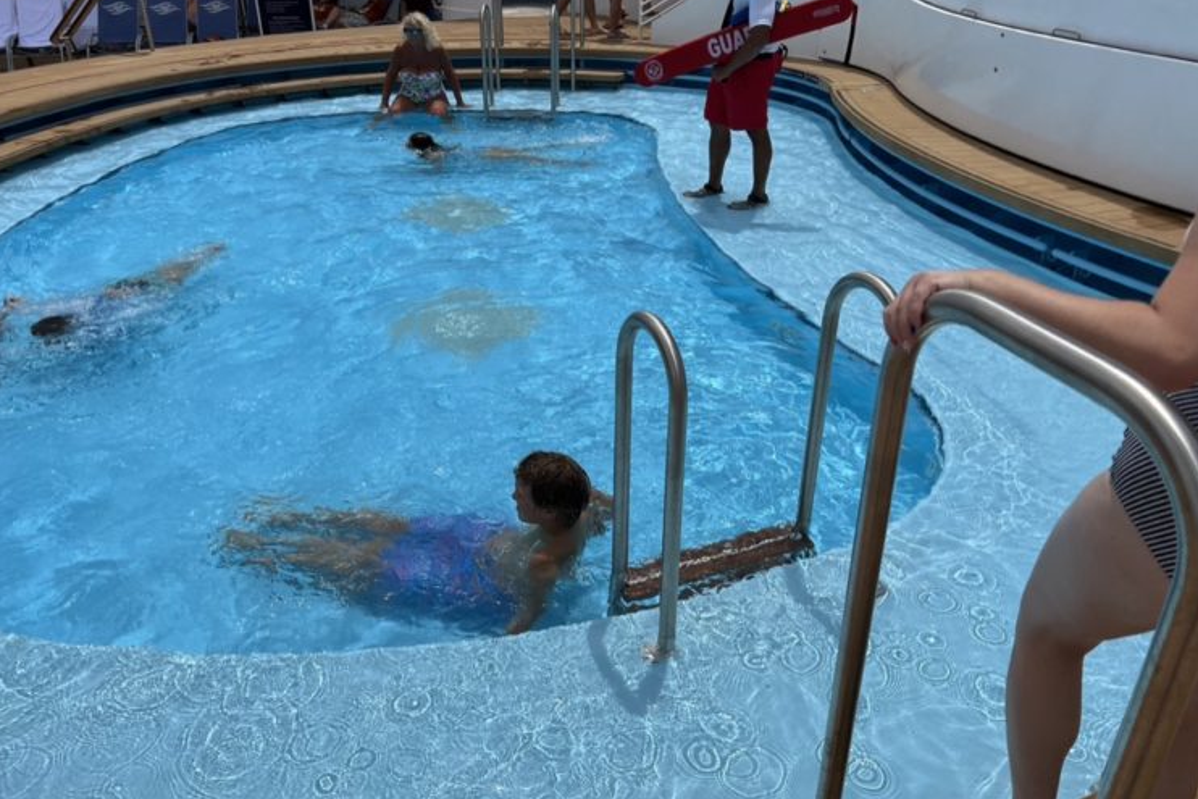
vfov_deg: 46.4
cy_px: 388
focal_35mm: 28
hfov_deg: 65.5
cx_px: 581
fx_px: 932
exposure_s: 1/11364
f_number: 1.5
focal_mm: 5.7
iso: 50
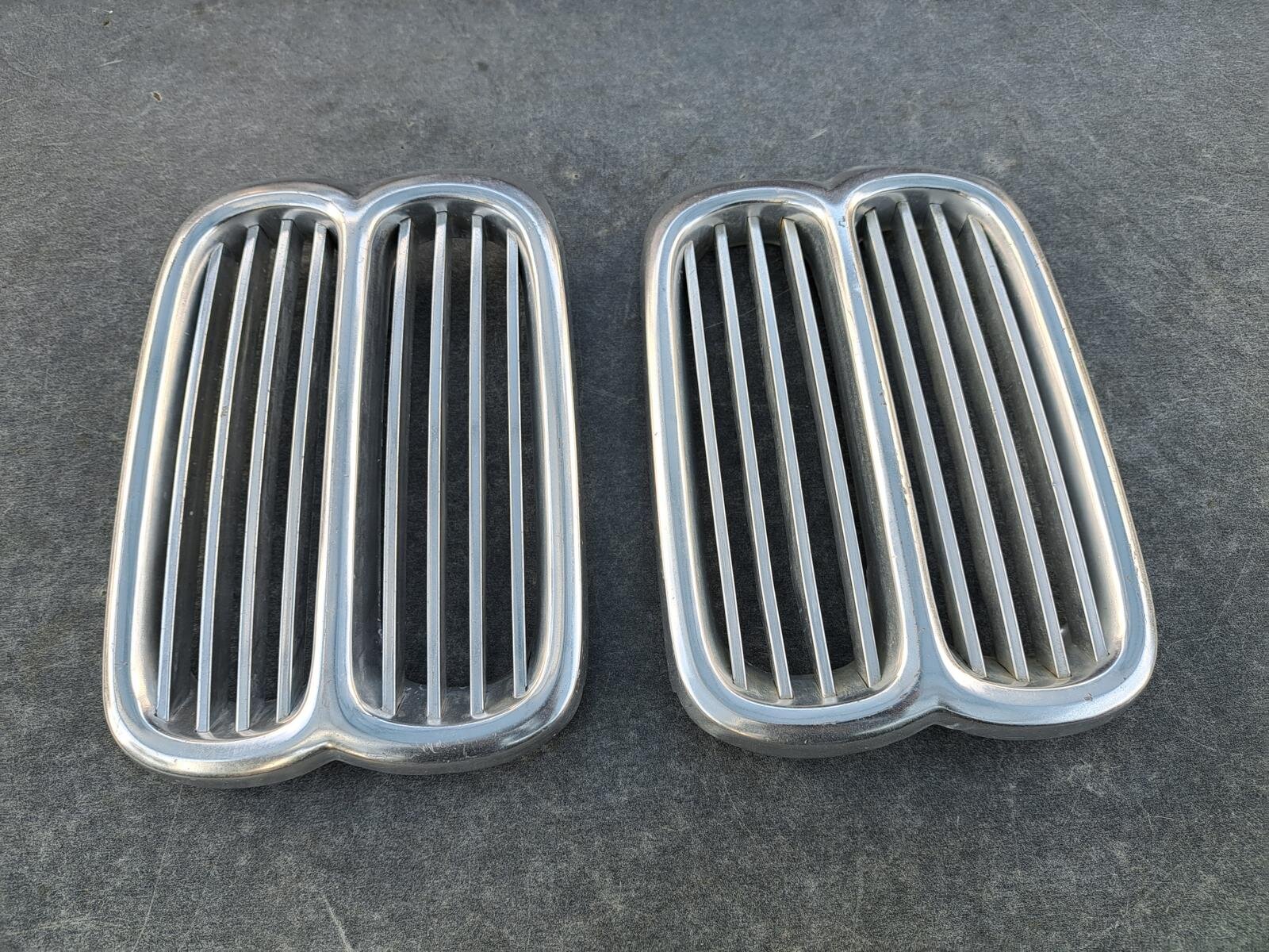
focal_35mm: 24
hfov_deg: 71.6
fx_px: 880
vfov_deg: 56.8
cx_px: 634
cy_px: 476
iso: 50
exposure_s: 1/101
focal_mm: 5.23
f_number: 1.8
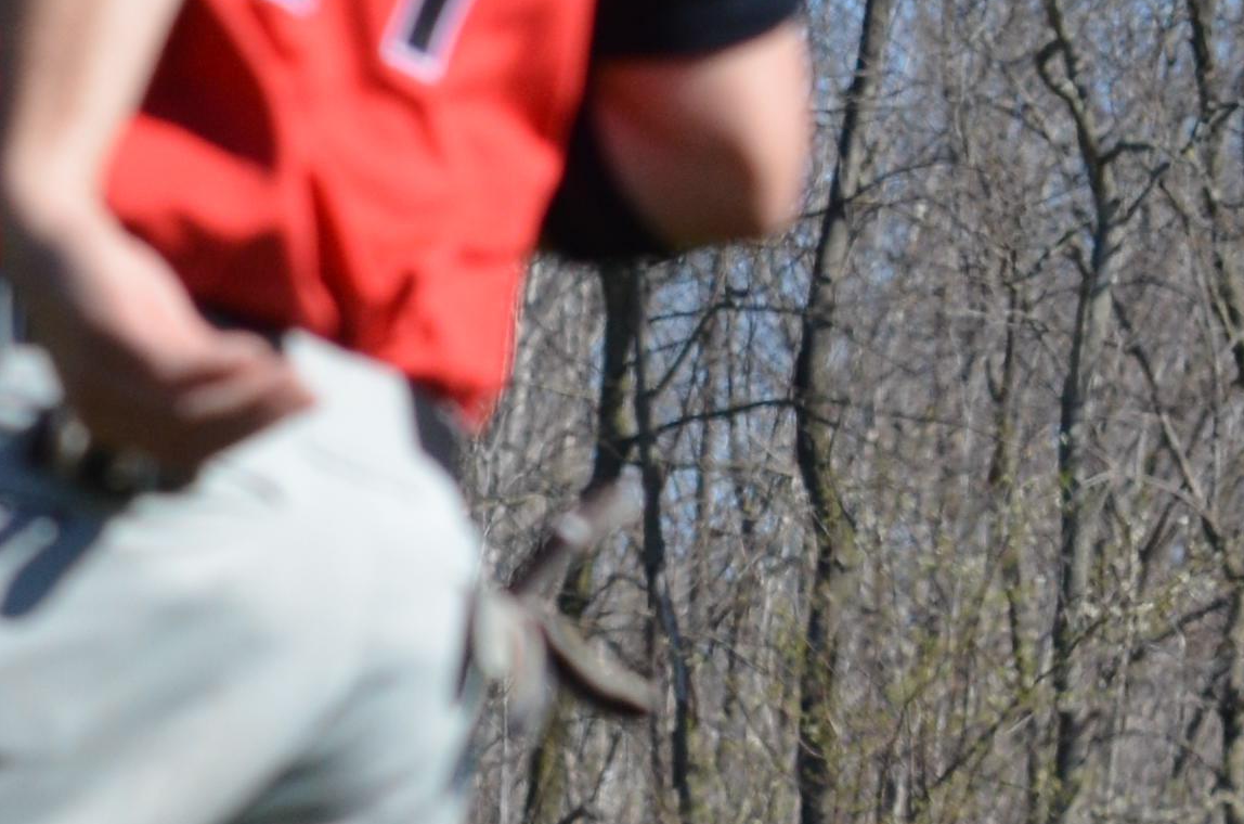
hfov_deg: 2.7
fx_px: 26652
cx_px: -453
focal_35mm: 773
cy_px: 875
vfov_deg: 1.8
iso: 400
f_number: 6.3
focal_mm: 120
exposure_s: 1/1600
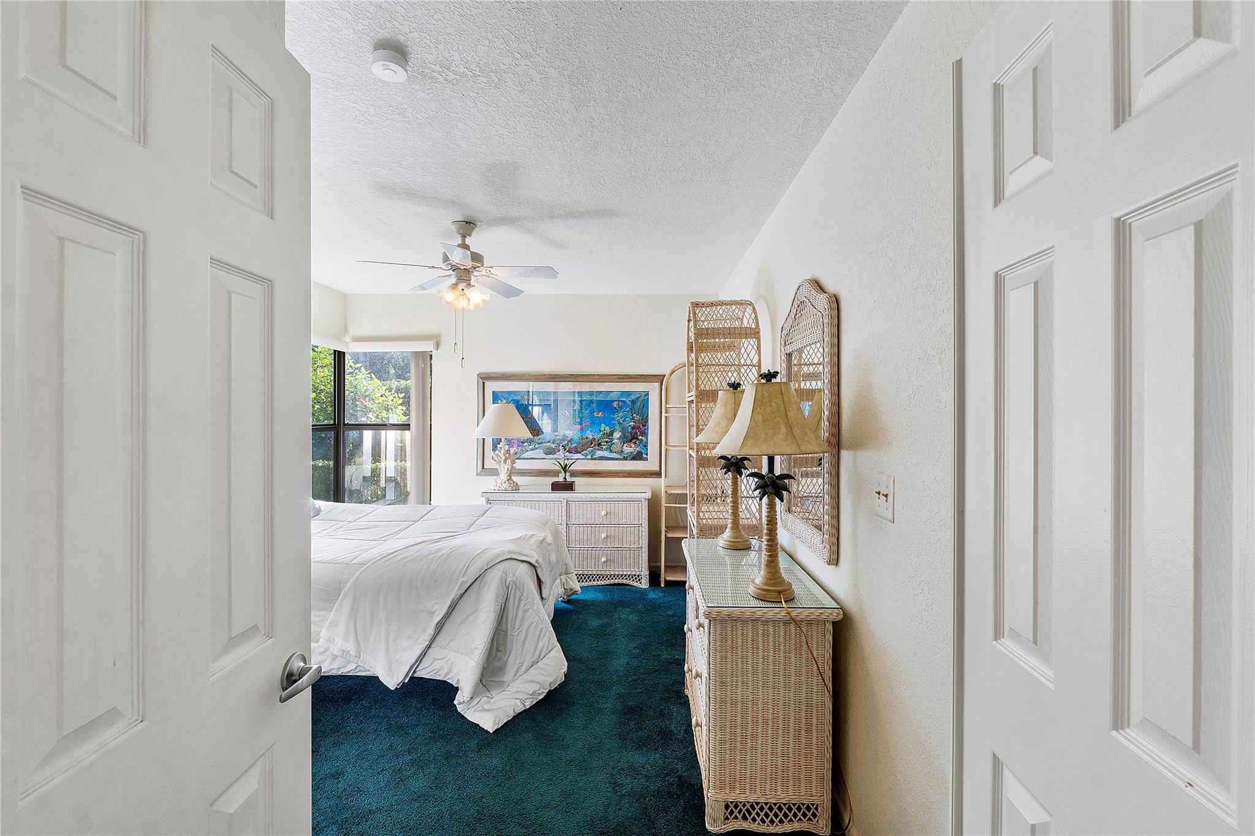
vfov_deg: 77.3
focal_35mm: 15
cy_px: 418
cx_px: 628
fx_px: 523
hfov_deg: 100.4
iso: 160
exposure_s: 1/5
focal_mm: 10
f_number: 11
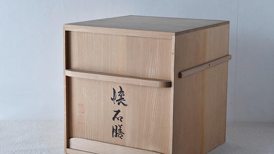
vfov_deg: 13.8
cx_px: 136
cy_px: 90
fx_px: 636
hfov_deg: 24.3
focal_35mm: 88
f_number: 5.6
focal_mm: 55
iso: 800
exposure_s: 1/20
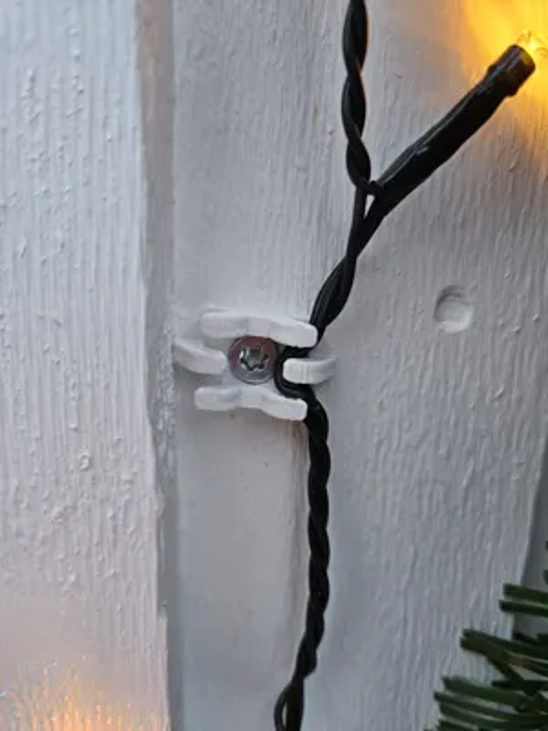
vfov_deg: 73.9
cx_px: 274
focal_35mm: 23
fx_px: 485
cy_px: 366
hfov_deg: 58.9
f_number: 1.8
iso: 200
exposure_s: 1/100
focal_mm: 5.4
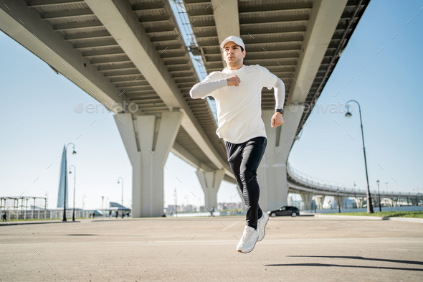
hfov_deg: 54.4
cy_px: 141
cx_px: 212
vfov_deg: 37.8
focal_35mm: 35
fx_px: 411
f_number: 2
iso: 100
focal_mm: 35
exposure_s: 1/2500
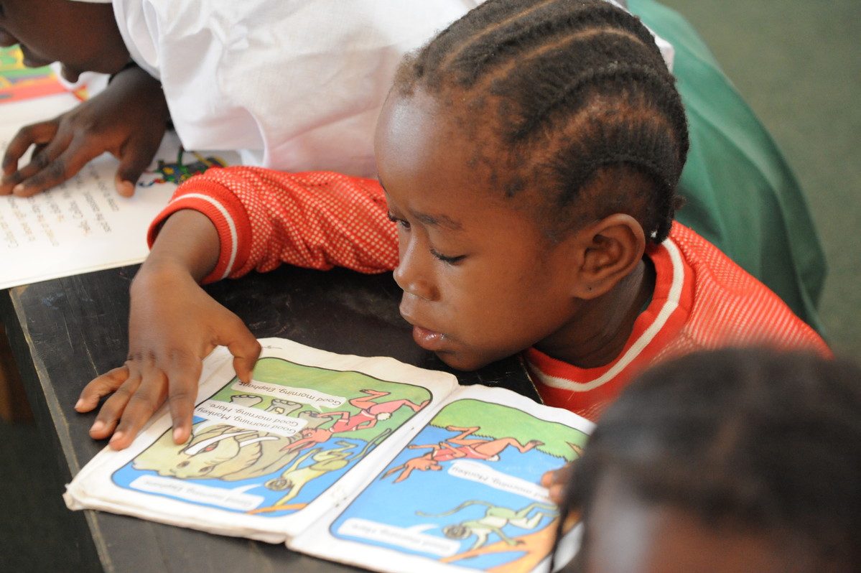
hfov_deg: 13.3
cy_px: 286
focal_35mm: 155
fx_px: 3705
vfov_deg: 8.8
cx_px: 430
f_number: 6.3
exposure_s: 1/30
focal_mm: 155
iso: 5000
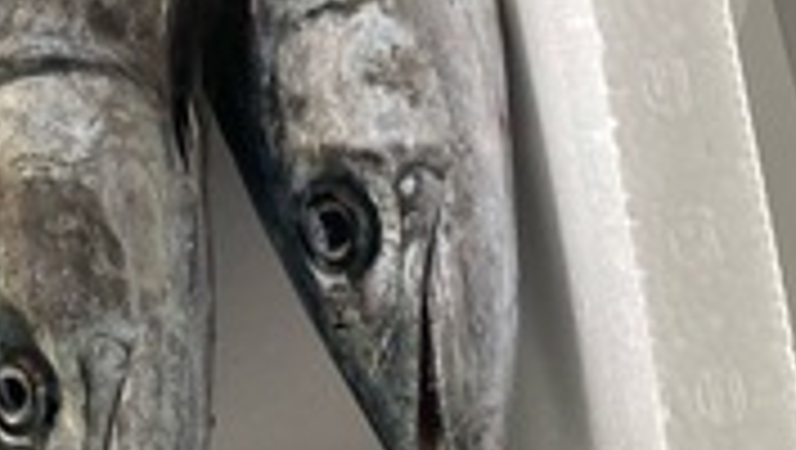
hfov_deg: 23.8
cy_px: -554
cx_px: 38
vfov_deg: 12.0
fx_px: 1817
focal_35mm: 86
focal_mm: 3.99
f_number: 1.8
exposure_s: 1/60
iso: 80
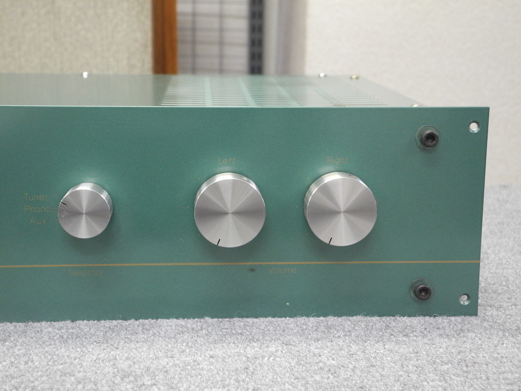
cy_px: 196
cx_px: 260
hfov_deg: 31.7
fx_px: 918
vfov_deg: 24.0
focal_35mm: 61
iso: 400
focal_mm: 13
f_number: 3.5
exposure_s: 1/25.1
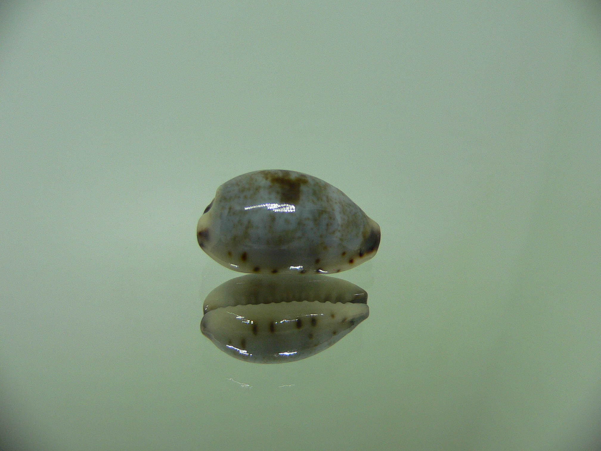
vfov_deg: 40.7
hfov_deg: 52.6
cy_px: 226
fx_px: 608
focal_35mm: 35
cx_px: 300
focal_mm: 4.6
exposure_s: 1/60
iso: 100
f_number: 2.8
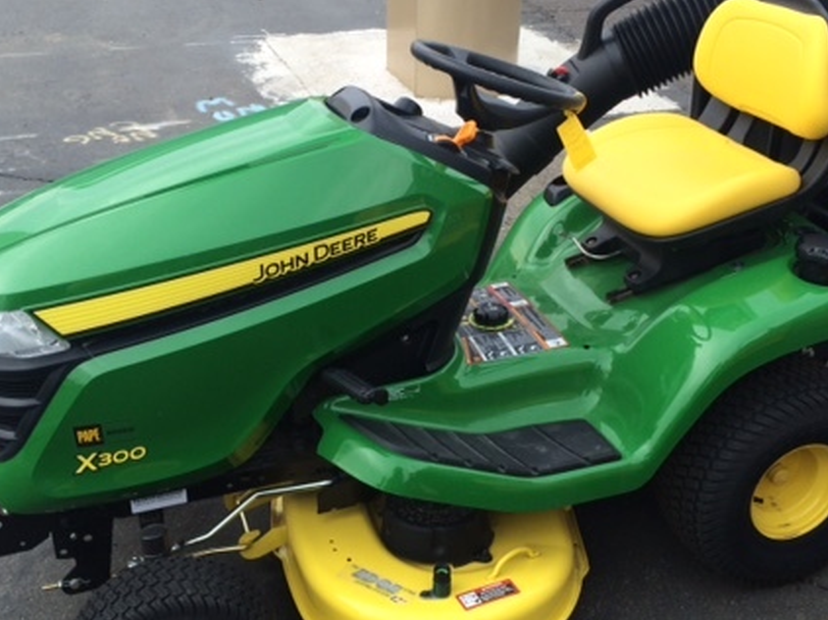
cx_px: 422
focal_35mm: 44
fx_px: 1052
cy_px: 279
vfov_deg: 32.8
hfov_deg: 43.0
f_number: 2.2
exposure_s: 1/348
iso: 32
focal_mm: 4.15
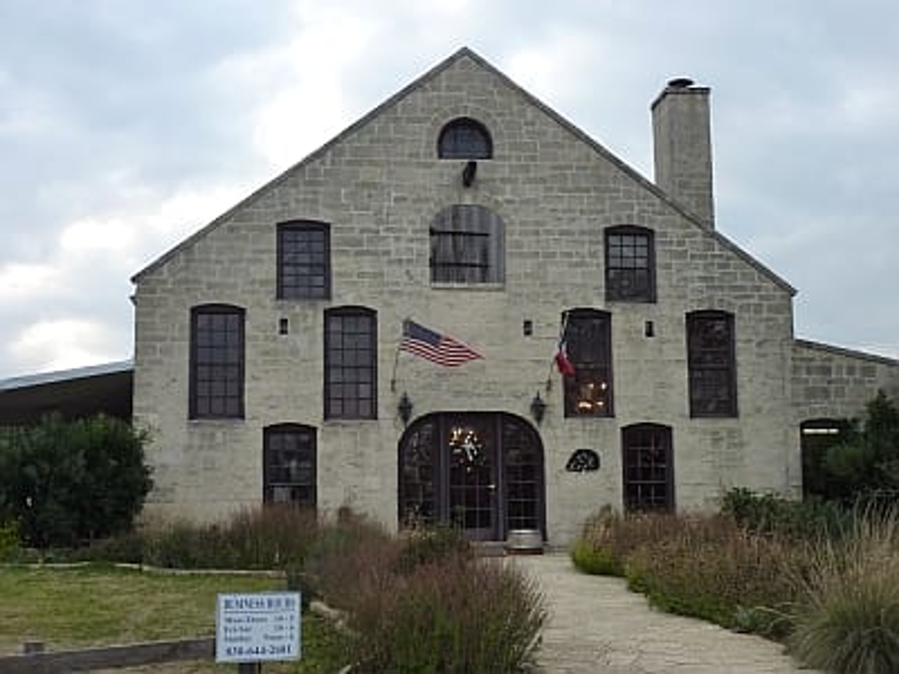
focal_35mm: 48
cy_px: 337
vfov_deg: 30.3
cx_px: 450
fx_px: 1247
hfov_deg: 39.7
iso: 125
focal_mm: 7.9
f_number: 3.8
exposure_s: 1/80
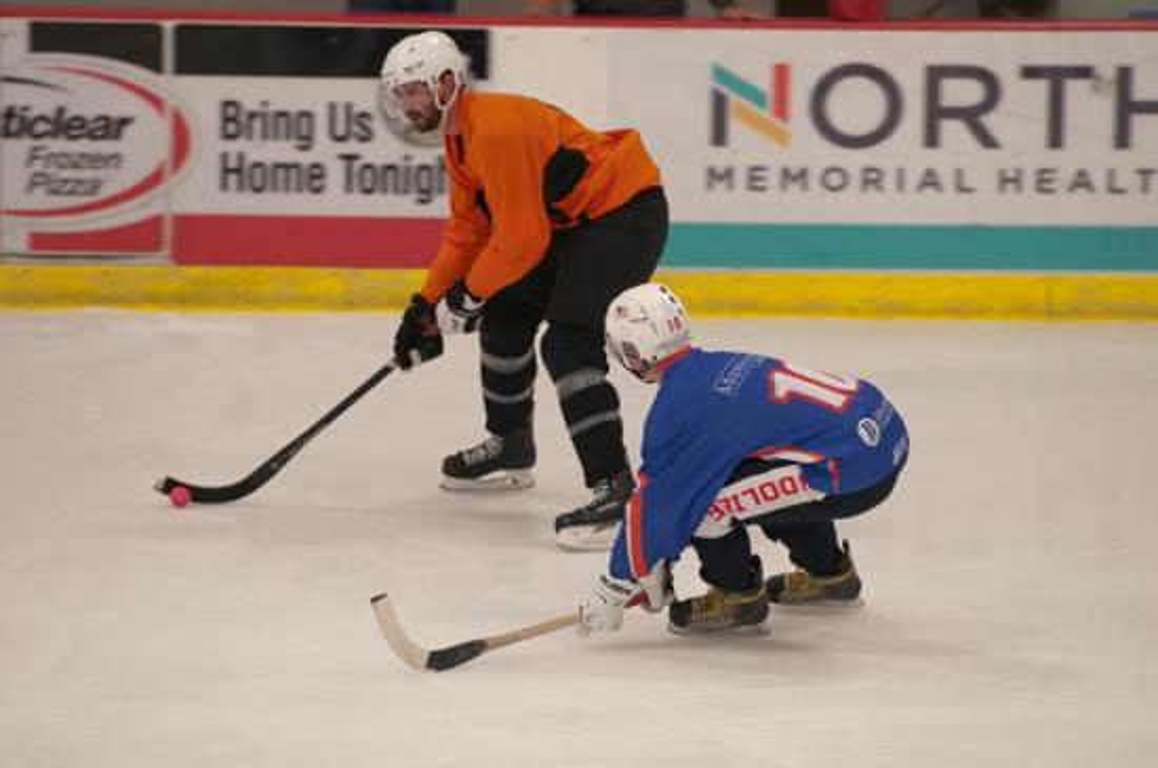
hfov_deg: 6.9
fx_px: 9636
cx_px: 579
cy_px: 384
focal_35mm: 300
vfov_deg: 4.6
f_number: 3.5
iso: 500
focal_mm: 200
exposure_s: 1/200
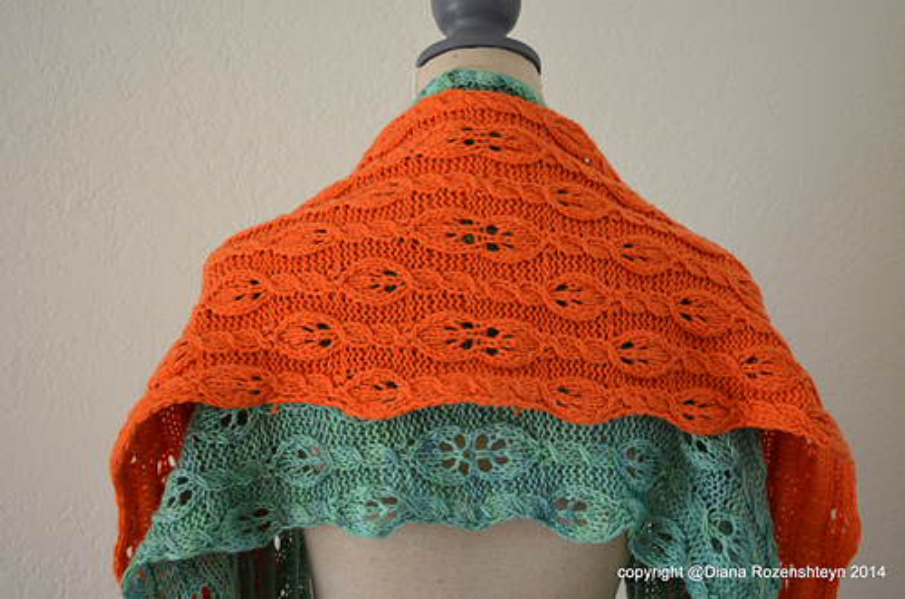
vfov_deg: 24.9
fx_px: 1354
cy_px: 300
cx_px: 452
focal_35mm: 54
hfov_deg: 36.9
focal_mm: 36
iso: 560
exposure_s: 1/60
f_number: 5
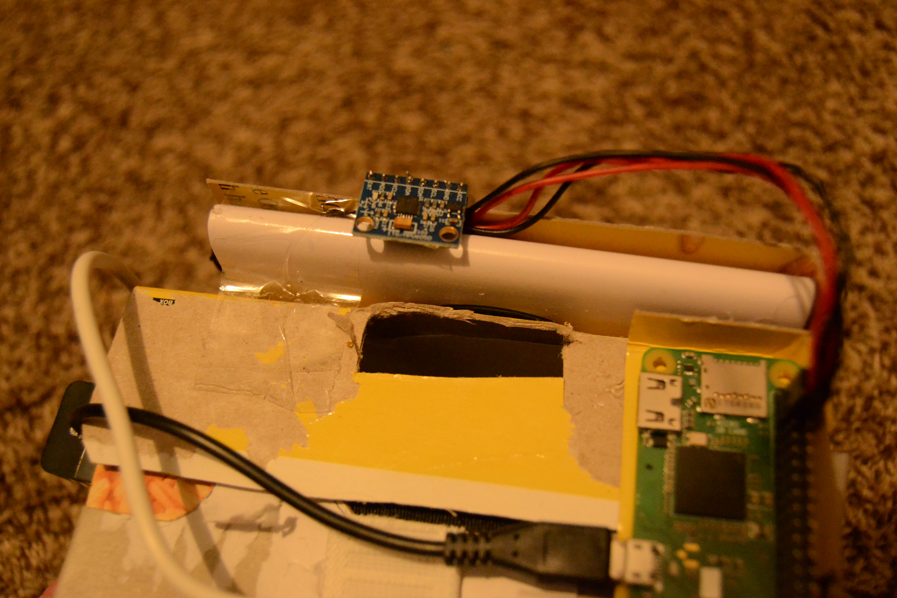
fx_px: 885
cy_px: 300
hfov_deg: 53.8
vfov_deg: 37.3
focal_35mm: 36
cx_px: 449
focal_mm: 23
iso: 3200
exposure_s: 1/40
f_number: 3.8
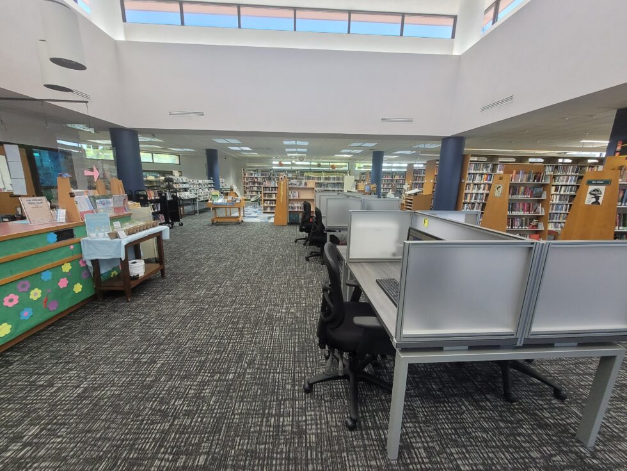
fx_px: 235
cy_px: 236
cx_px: 314
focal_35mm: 13
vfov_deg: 89.9
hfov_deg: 106.2
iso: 125
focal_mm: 1.74
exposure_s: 1/60.2
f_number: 2.2
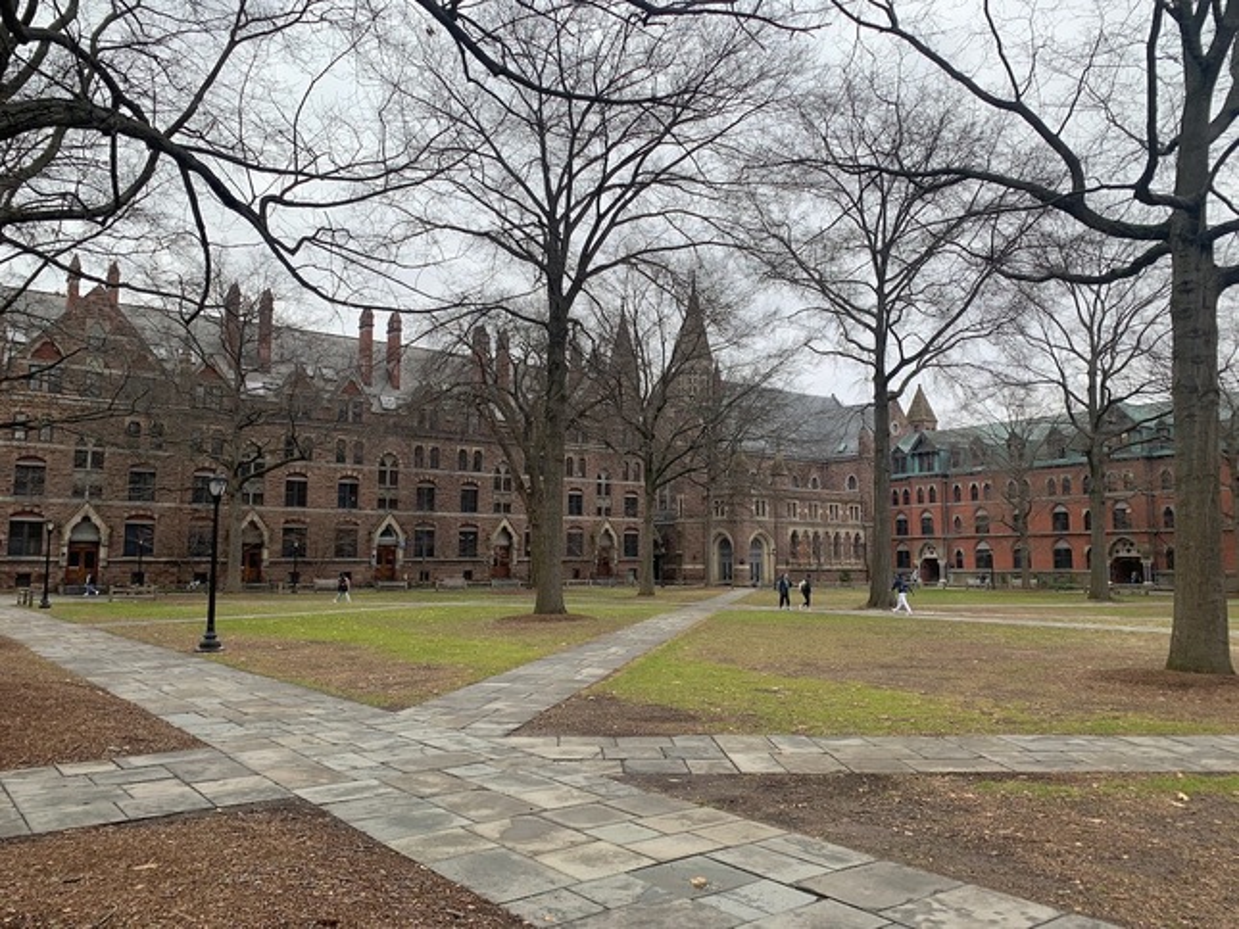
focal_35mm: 26
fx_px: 931
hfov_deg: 67.3
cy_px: 464
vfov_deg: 53.1
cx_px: 620
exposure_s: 1/422
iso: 25
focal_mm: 4.25
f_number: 1.8
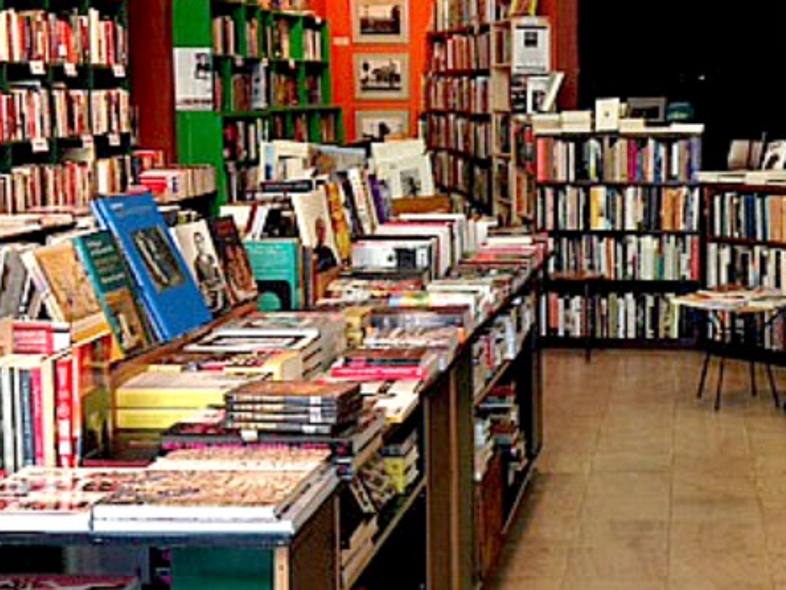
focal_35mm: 71
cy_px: 238
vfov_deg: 20.7
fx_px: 1613
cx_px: 553
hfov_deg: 27.1
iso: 64
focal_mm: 4.12
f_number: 2.4
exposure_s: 1/20
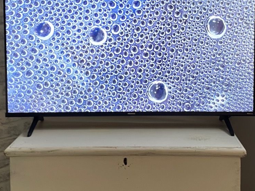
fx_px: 309
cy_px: 45
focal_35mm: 42
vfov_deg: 33.6
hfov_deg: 44.7
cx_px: 148
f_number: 1.6
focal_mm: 4.2
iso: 640
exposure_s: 1/30
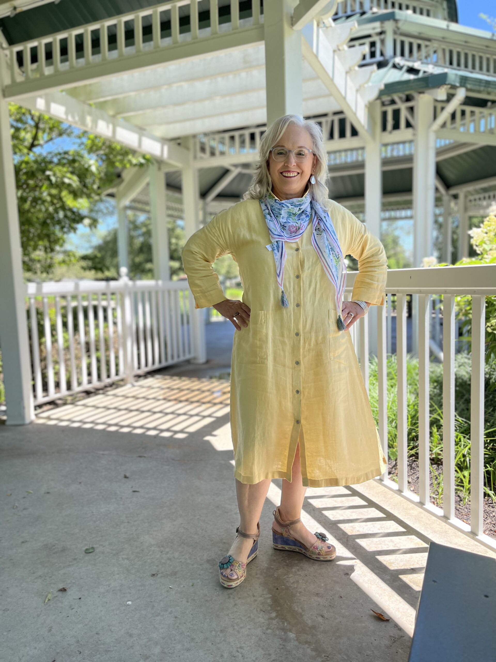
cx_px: 248
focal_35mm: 26
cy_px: 331
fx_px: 497
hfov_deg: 53.1
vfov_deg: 67.3
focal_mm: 5.1
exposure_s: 1/661
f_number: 1.6
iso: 50
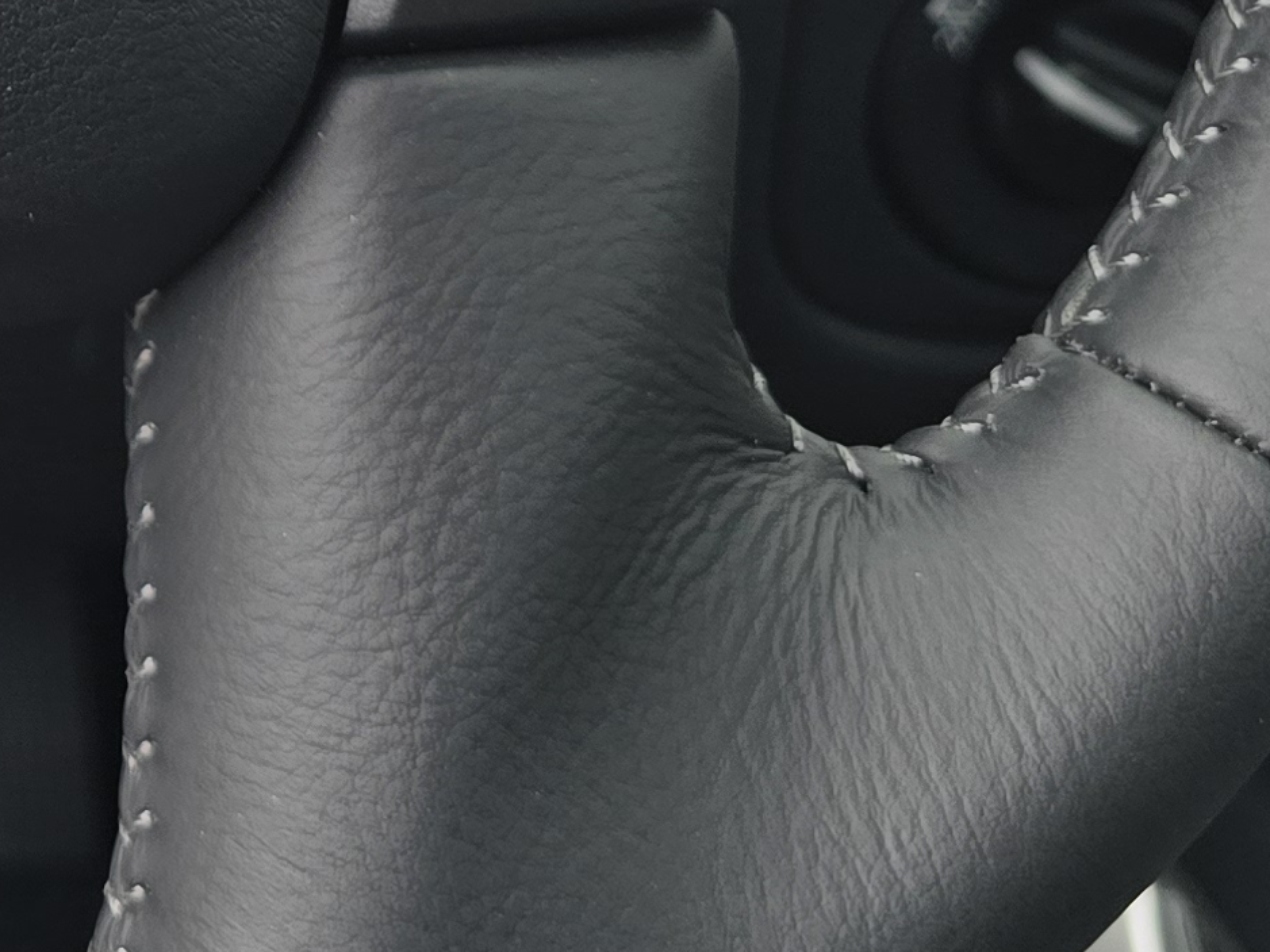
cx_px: -603
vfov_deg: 13.7
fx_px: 3595
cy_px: -705
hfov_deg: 18.0
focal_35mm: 98
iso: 12
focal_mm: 6.3
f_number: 1.7
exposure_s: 1/180
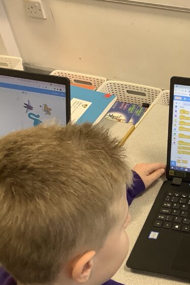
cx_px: 220
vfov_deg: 33.8
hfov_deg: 21.5
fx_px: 467
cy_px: 178
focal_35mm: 59
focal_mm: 3.3
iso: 100
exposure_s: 1/50
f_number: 2.4
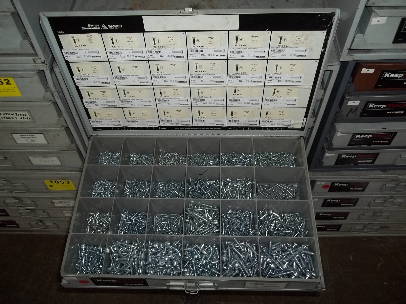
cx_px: 203
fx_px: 375
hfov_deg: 56.8
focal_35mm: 32
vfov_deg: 44.2
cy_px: 152
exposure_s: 1/30
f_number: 2.9
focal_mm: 5.7
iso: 160
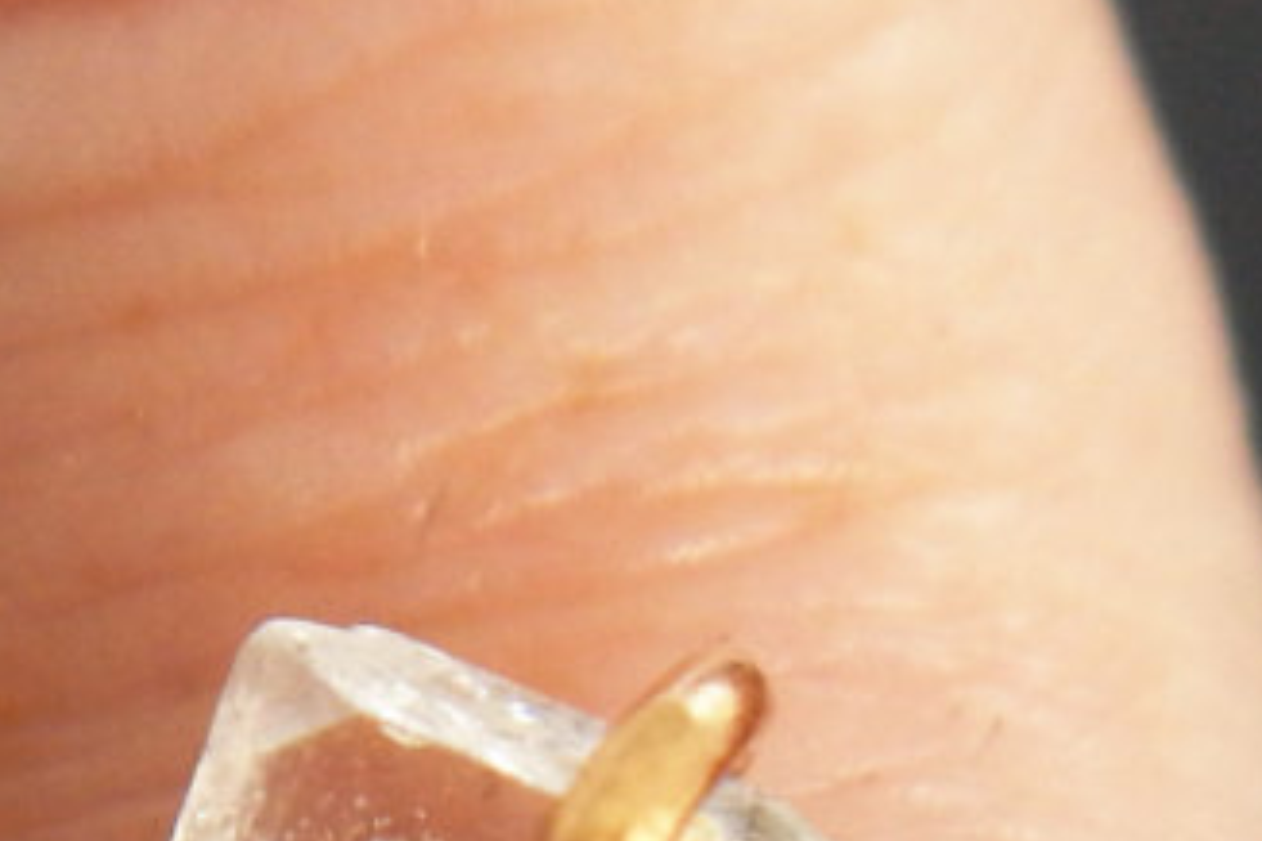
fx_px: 11883
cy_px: 1445
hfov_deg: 6.1
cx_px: 413
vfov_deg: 4.0
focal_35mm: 339
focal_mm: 12.8
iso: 160
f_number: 4.3
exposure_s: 1/30
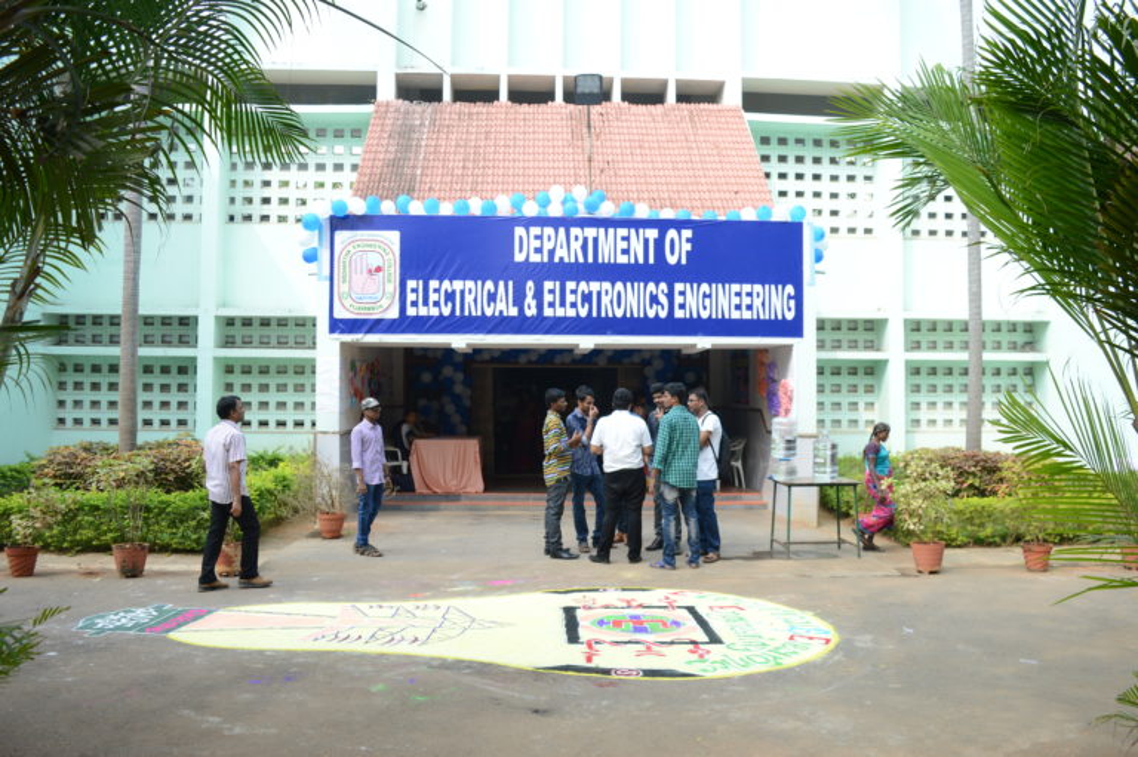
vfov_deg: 47.9
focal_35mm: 27
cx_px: 569
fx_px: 853
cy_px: 378
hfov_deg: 67.4
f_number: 5
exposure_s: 1/400
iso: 200
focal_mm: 18
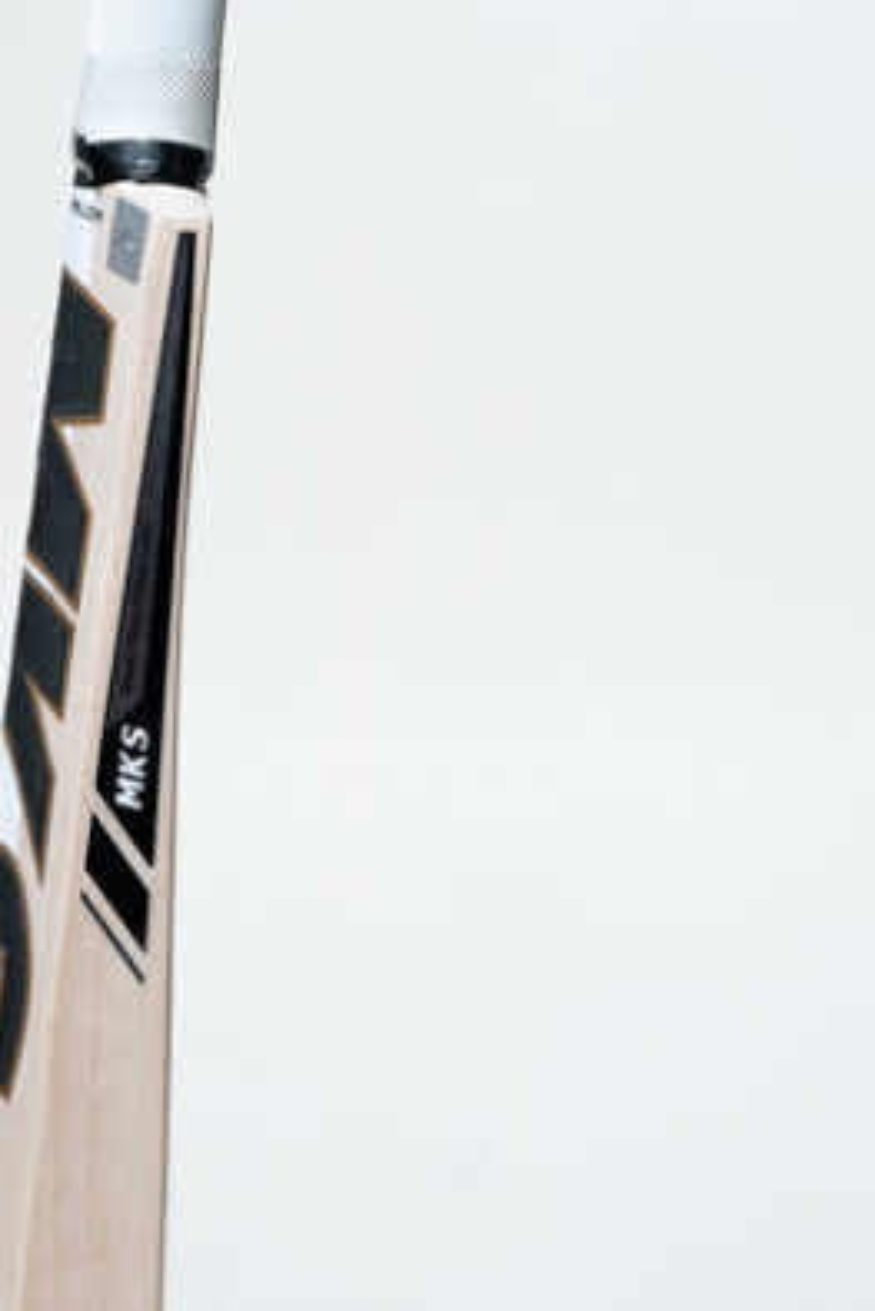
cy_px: 579
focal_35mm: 221
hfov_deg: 6.2
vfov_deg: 9.3
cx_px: 151
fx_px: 8050
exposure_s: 1/160
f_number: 10
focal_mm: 85
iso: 400
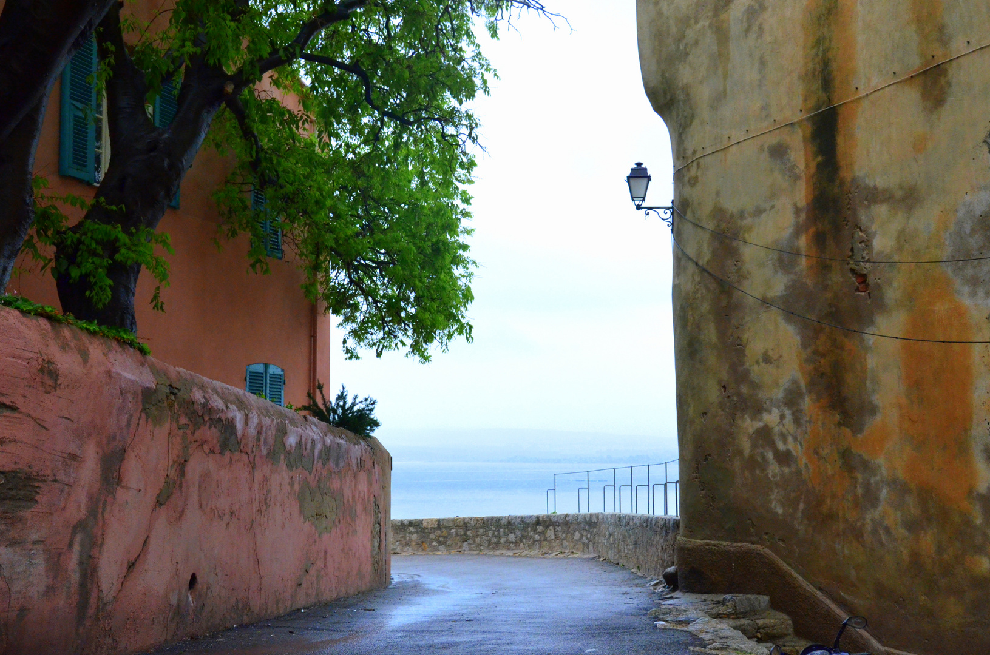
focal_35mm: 42
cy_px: 328
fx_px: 1153
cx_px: 495
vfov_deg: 31.8
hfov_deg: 46.5
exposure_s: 1/250
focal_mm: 28
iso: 3200
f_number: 8
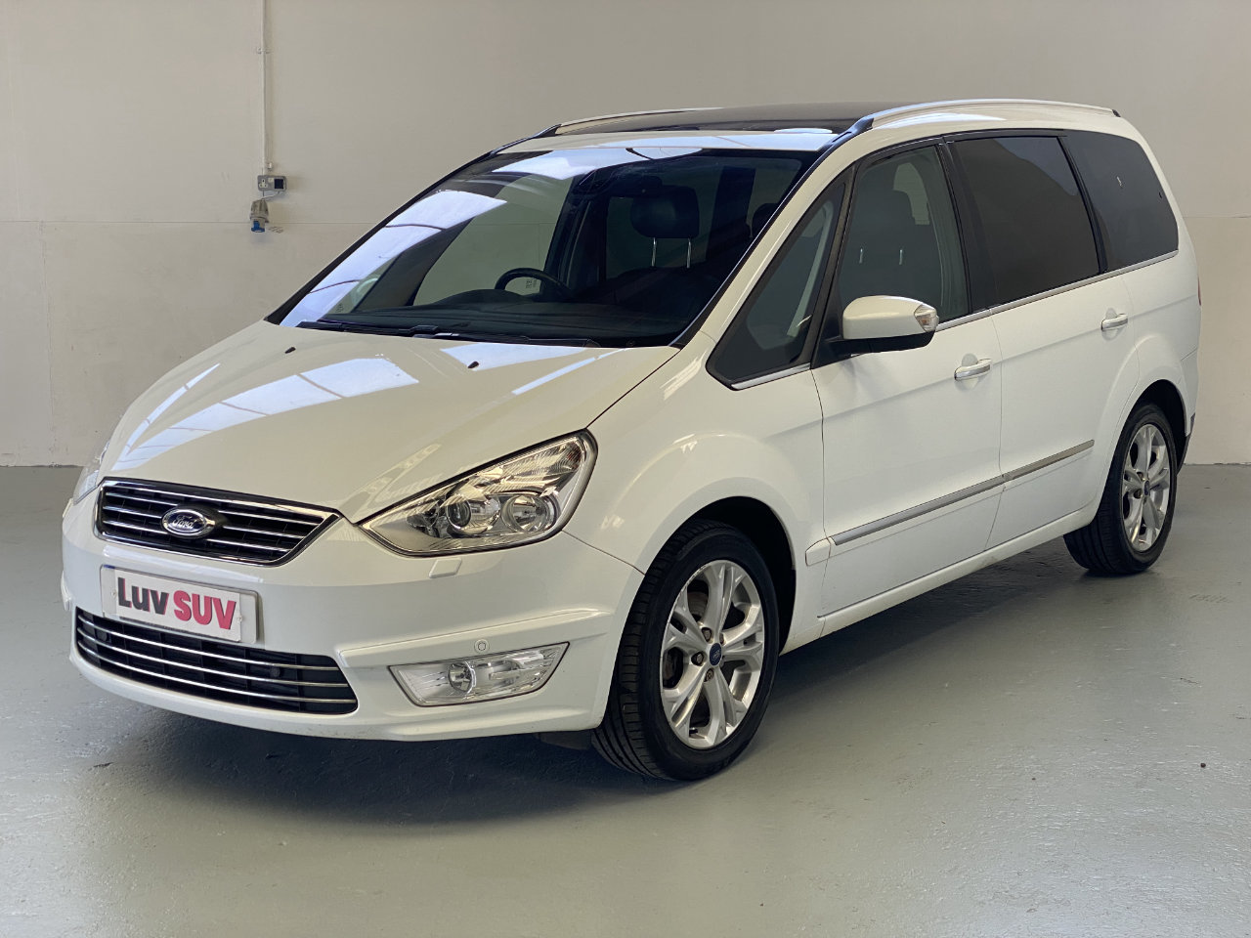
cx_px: 626
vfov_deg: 28.0
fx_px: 1879
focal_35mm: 52
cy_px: 469
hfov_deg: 36.8
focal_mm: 6
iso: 32
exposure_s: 1/122
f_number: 2
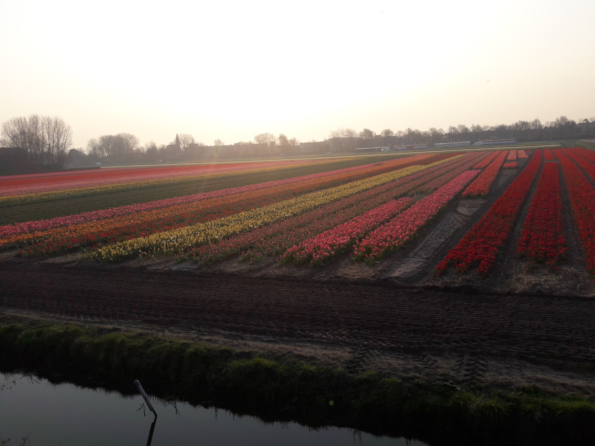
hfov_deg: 63.4
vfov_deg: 49.7
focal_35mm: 28
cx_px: 298
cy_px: 223
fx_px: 481
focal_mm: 3.7
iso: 40
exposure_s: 1/1119
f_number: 1.9
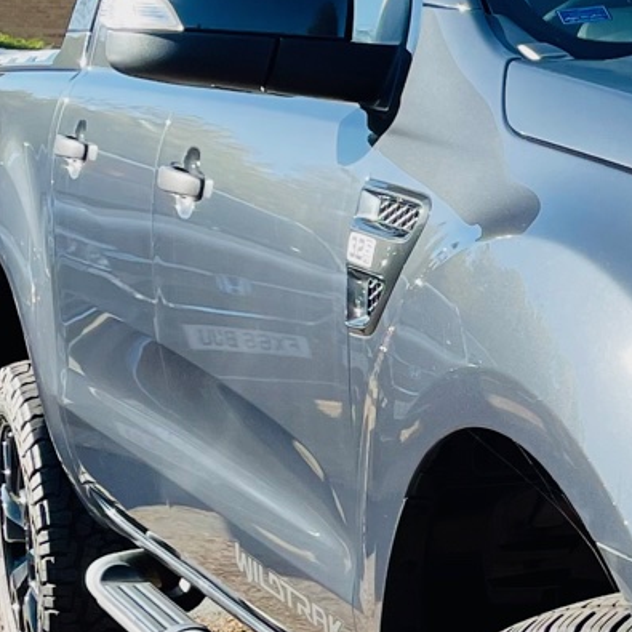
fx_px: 1942
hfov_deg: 16.2
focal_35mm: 94
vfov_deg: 18.3
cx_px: 1062
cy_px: 513
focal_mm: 4.2
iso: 32
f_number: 1.6
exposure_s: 1/1261
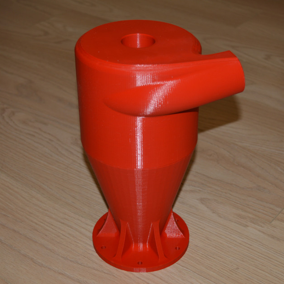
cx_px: 149
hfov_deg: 27.7
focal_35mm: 62
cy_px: 141
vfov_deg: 27.7
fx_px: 575
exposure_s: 1/60
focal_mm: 32
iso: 100
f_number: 4.5
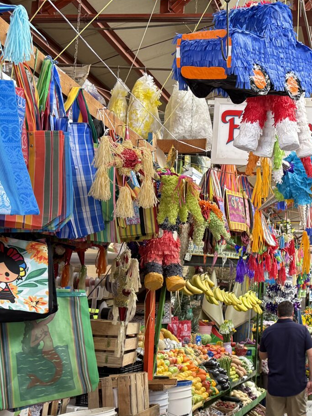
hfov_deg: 25.9
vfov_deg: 35.5
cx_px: 300
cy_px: 230
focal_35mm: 54
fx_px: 649
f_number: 1.78
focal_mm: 6.76
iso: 125
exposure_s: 1/60
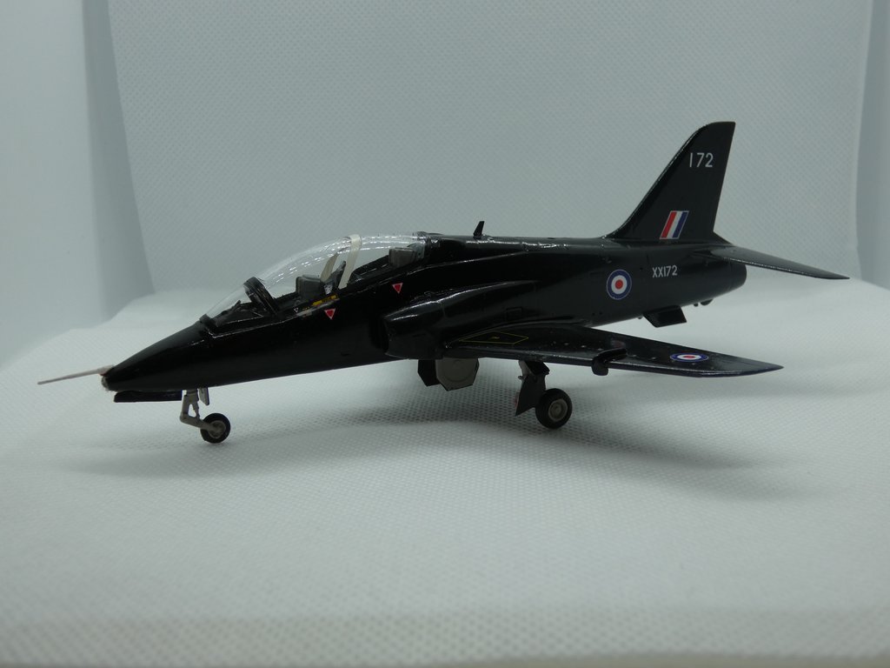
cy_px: 334
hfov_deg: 47.9
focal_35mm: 39
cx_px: 445
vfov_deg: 36.8
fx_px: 1003
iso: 80
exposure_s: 1/160
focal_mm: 7.1
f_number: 3.6
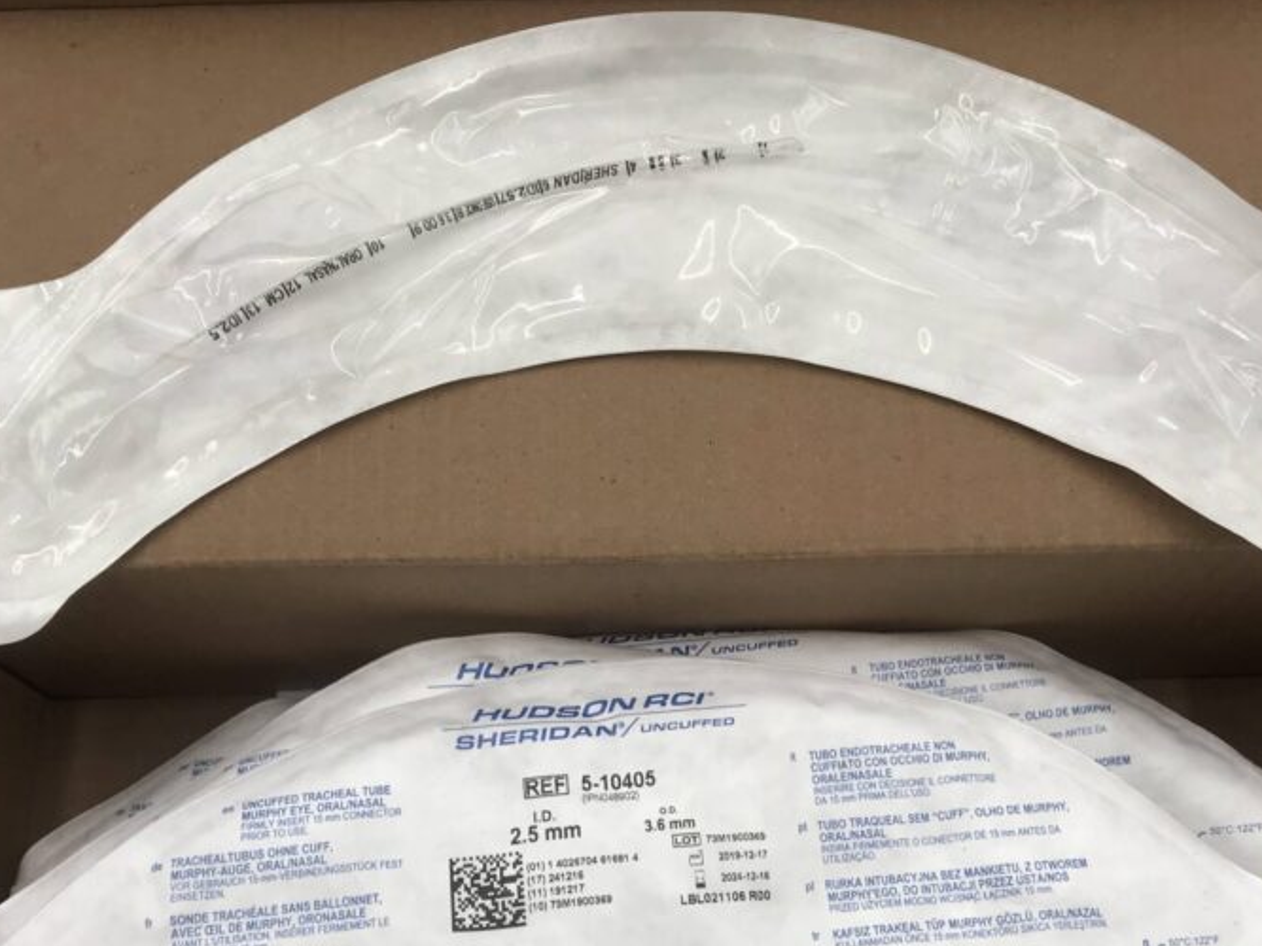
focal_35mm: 42
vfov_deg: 34.0
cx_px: 651
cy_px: 641
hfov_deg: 44.8
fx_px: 1531
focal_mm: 3.99
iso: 25
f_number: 1.8
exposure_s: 1/120
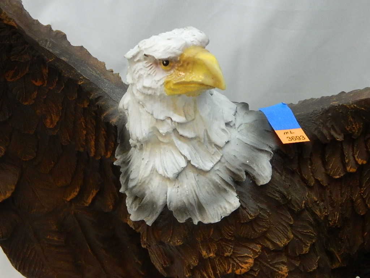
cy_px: 139
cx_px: 185
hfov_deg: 19.1
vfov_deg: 14.4
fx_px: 1101
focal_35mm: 103
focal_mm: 18.6
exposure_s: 1/100
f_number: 4.5
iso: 400
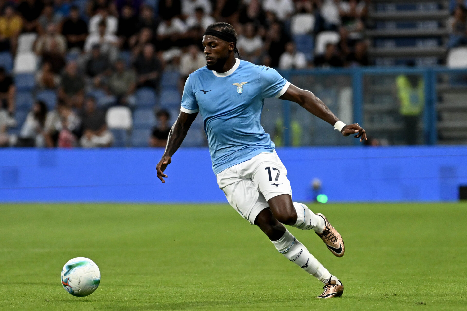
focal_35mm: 405
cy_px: 156
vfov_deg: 3.4
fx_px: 5253
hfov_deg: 5.1
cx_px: 234
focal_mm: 270
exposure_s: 1/1250
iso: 3200
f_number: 4
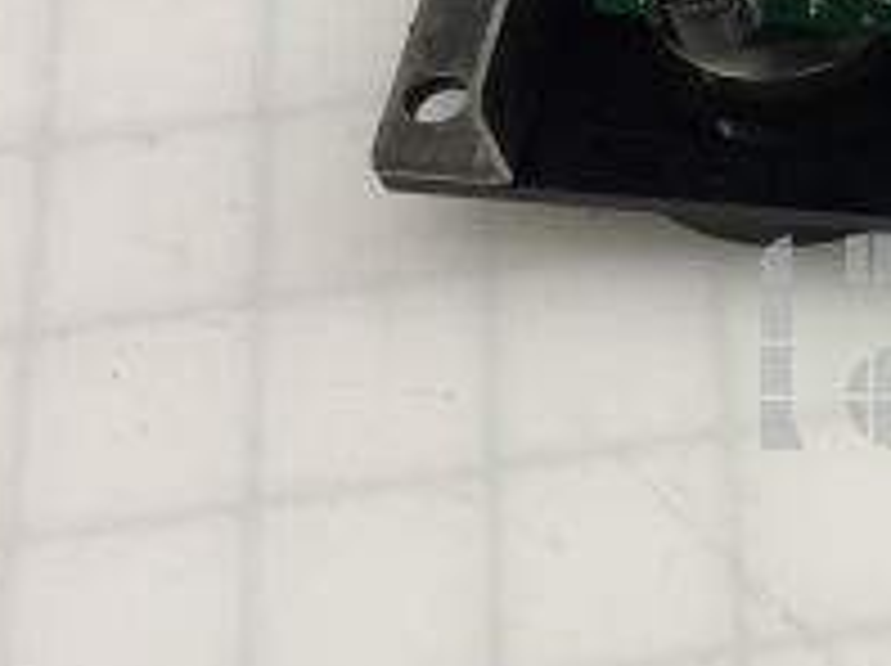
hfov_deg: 20.1
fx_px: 2262
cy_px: 346
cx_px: 1210
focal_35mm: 88
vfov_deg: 16.7
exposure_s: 1/30
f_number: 2.2
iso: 32
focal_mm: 4.15
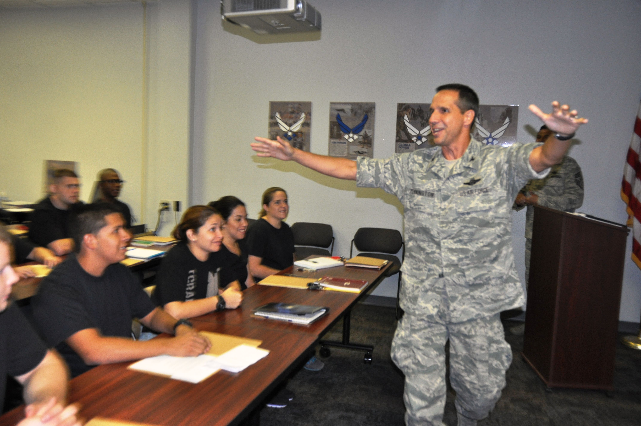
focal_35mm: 39
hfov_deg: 49.6
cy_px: 213
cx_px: 320
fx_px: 694
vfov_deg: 34.1
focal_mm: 26
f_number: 4
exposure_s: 1/60
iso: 800
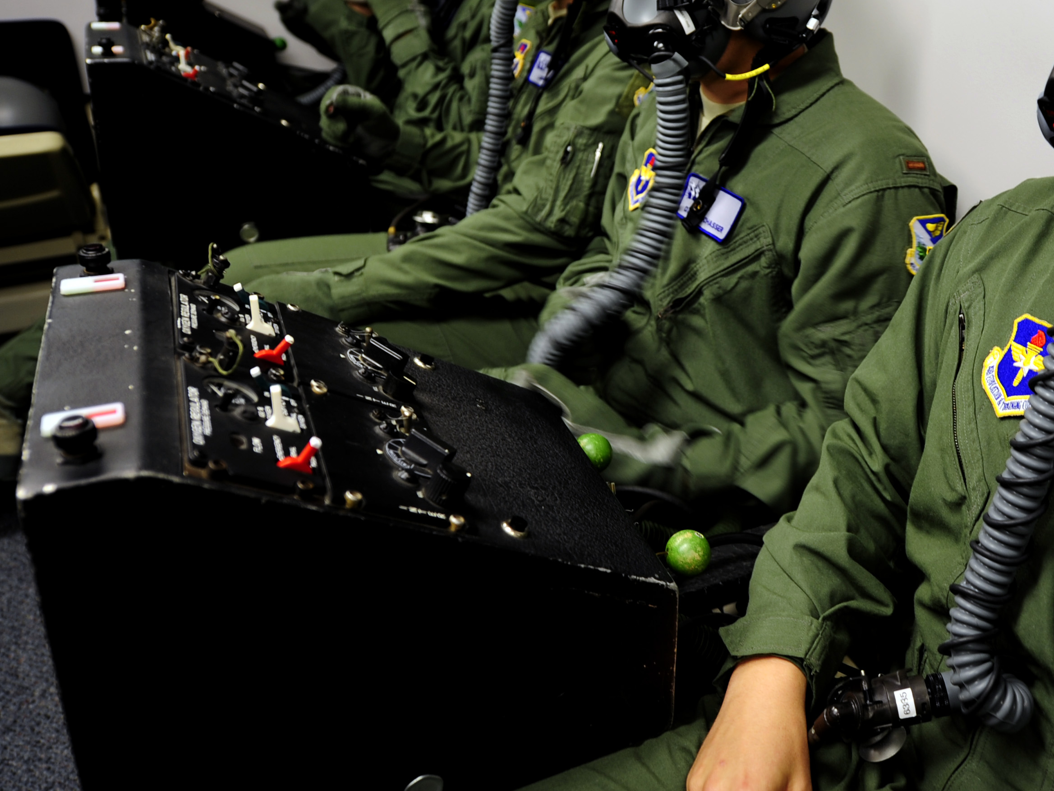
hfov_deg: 50.7
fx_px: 1066
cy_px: 234
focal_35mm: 35
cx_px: 776
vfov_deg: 40.0
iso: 200
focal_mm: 20
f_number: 2.8
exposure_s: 1/25
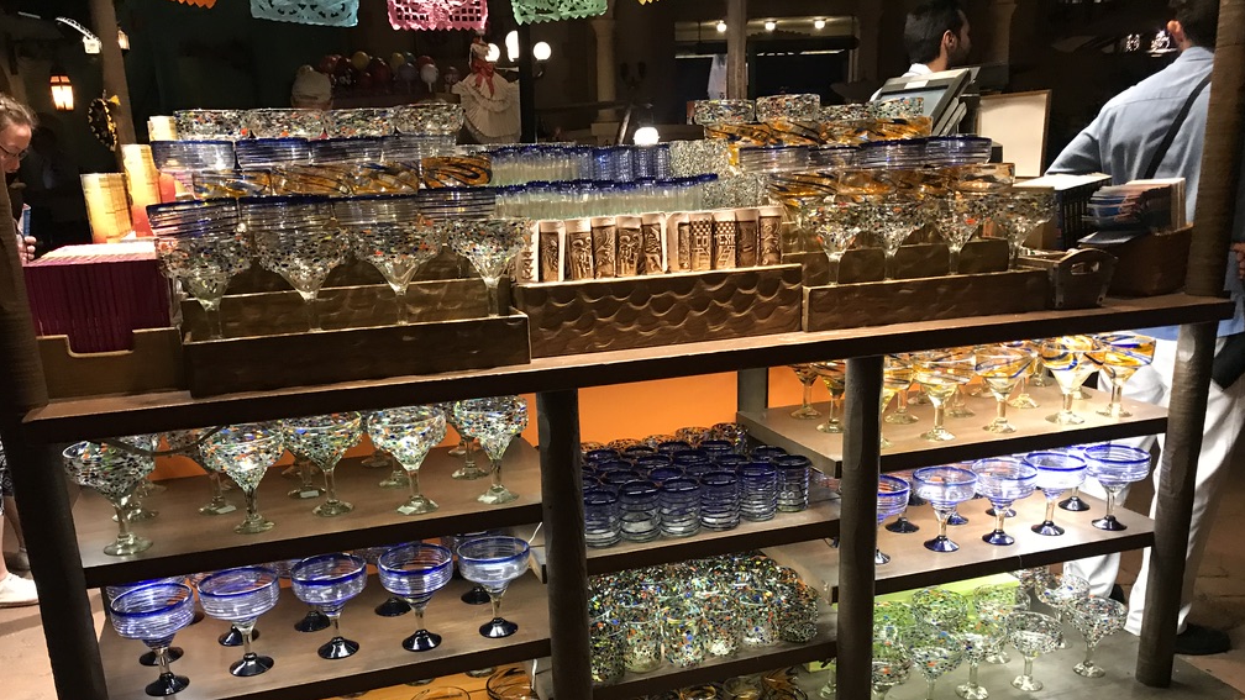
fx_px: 1023
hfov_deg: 62.6
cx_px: 627
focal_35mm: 31
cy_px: 472
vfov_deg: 37.3
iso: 100
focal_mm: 3.99
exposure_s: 1/14
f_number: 1.8
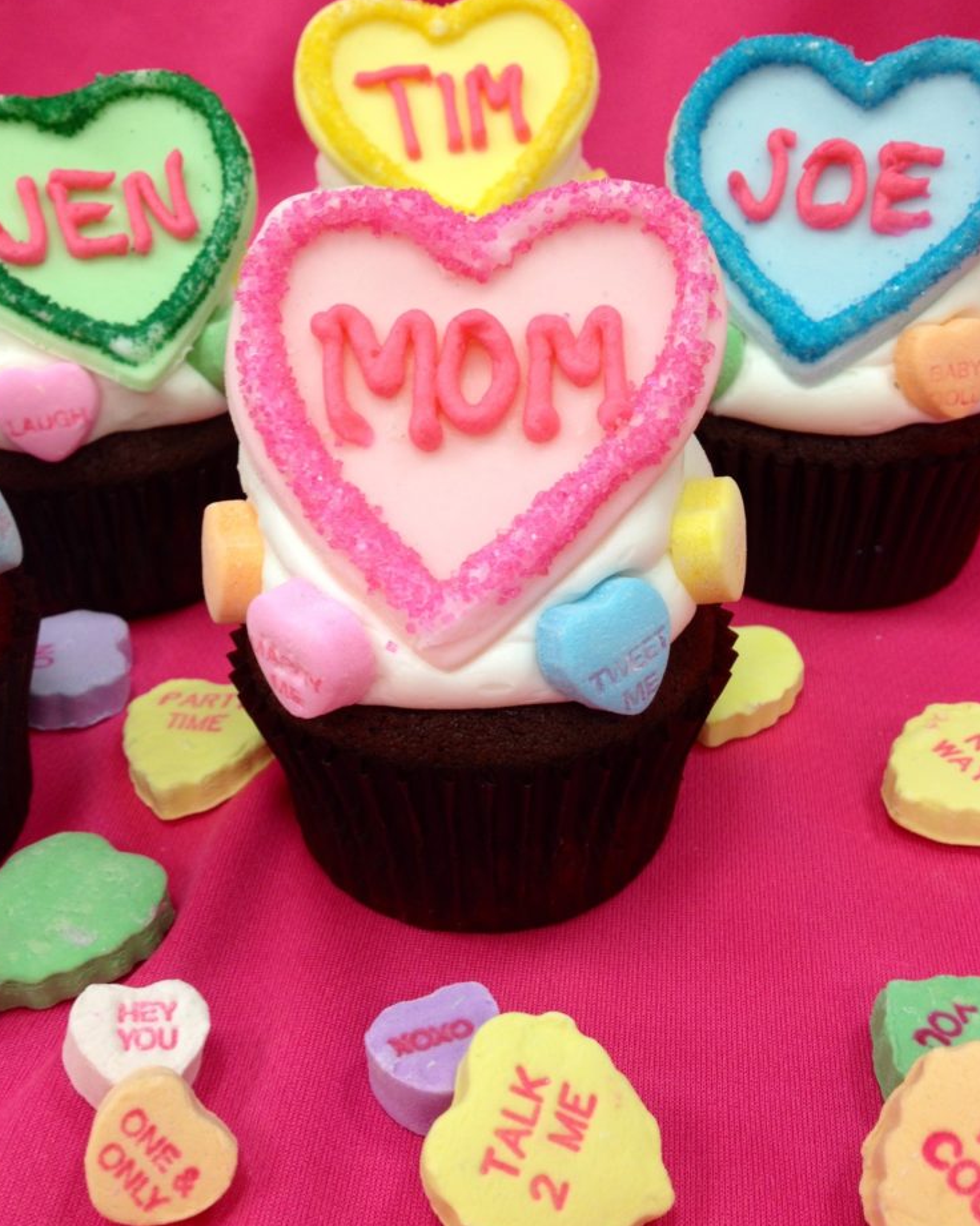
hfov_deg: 39.1
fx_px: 1379
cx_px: 493
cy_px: 578
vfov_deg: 47.9
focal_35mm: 38
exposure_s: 1/30
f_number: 2.4
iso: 50
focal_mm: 4.28
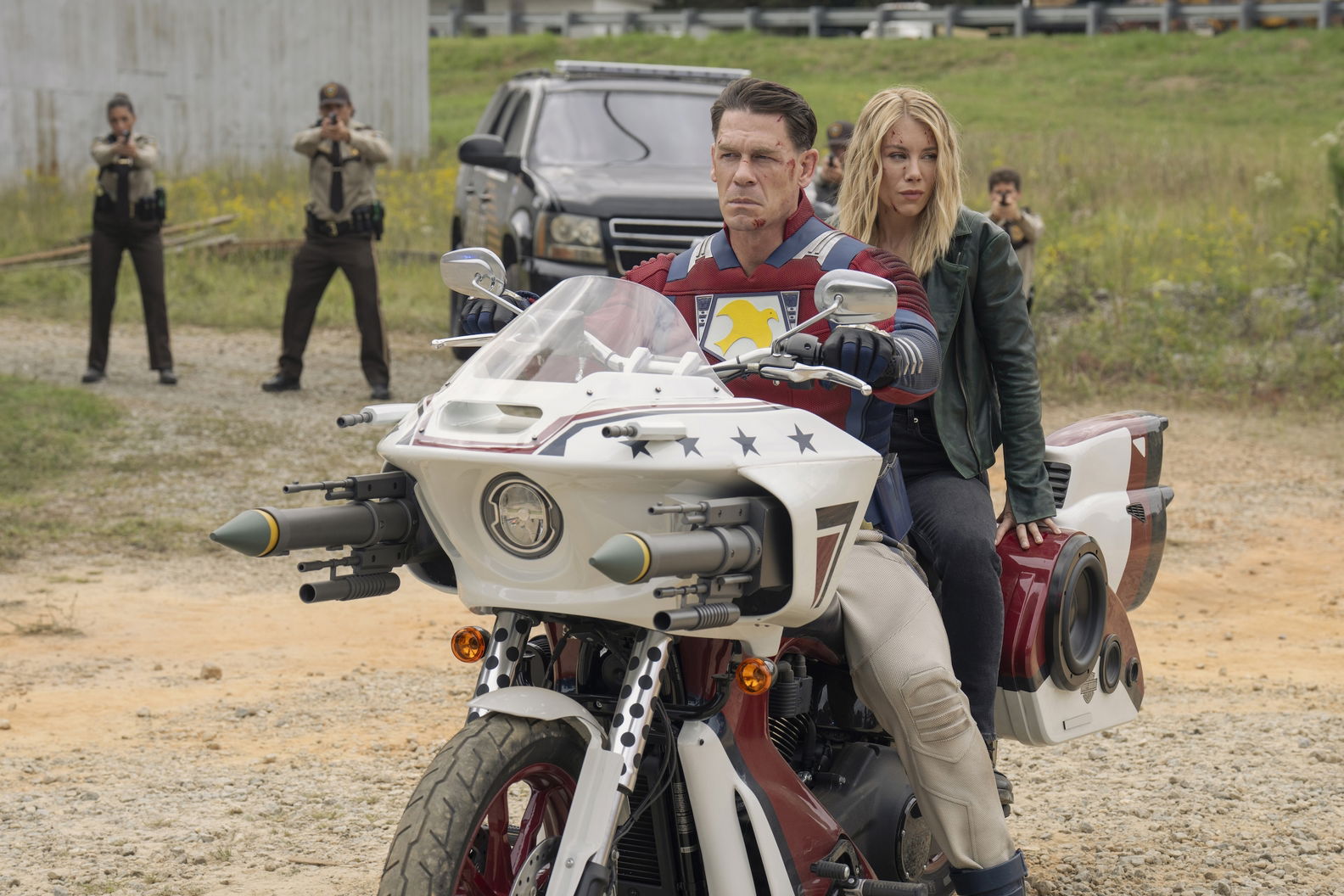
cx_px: 672
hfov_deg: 23.4
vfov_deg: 15.7
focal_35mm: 87
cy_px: 448
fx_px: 3248
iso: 125
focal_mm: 87
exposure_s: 1/200
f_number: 6.3
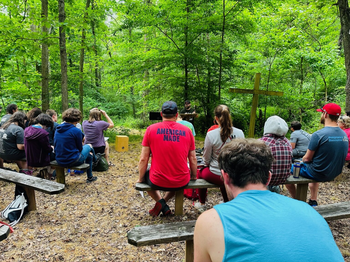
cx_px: 175
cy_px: 131
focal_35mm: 24
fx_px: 243
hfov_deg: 71.6
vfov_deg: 56.8
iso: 250
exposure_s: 1/85
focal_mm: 6.86
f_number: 1.78
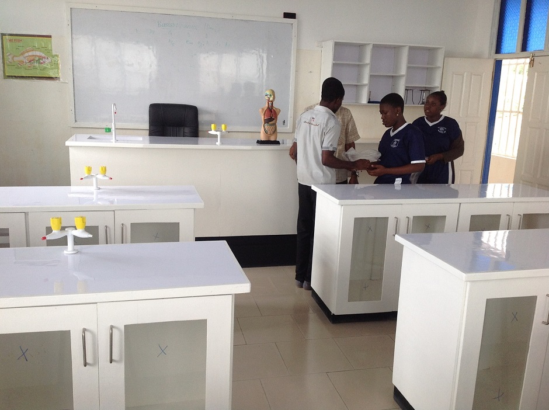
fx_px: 554
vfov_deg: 40.6
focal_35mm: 35
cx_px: 274
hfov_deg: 52.7
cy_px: 205
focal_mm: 4.28
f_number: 2.4
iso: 100
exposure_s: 1/120
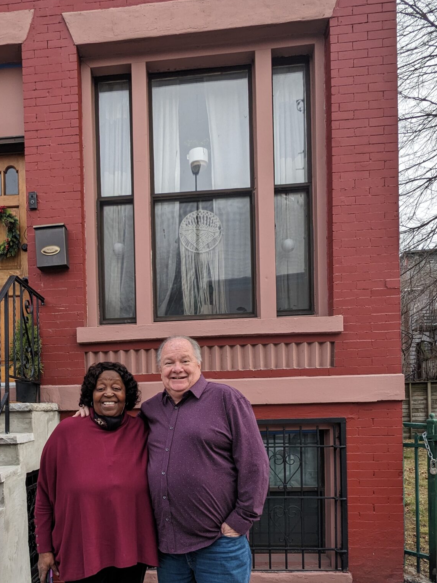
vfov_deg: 62.1
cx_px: 138
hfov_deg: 50.2
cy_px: 427
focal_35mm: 27
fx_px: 454
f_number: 2.2
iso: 32
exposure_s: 1/309
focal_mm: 2.22
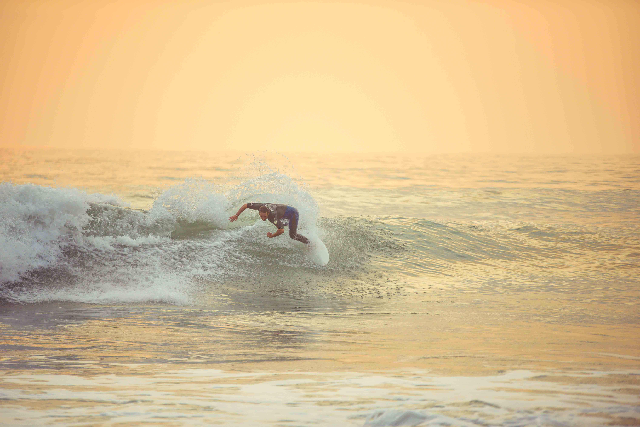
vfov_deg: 6.9
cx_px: 320
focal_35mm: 200
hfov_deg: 10.3
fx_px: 3557
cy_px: 214
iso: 320
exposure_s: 1/3200
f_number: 2.8
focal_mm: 200
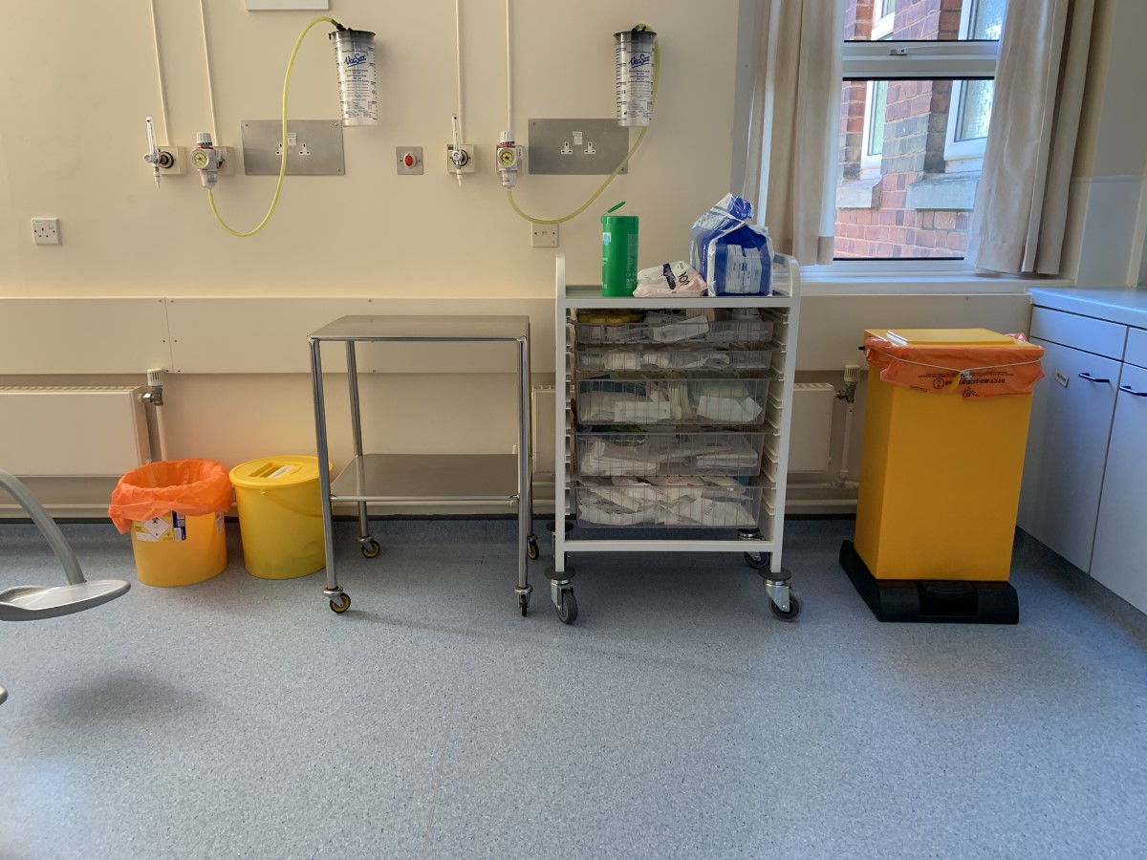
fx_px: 862
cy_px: 430
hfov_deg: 67.3
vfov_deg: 53.1
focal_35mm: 26
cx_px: 574
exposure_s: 1/75
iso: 100
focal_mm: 4.25
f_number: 1.8
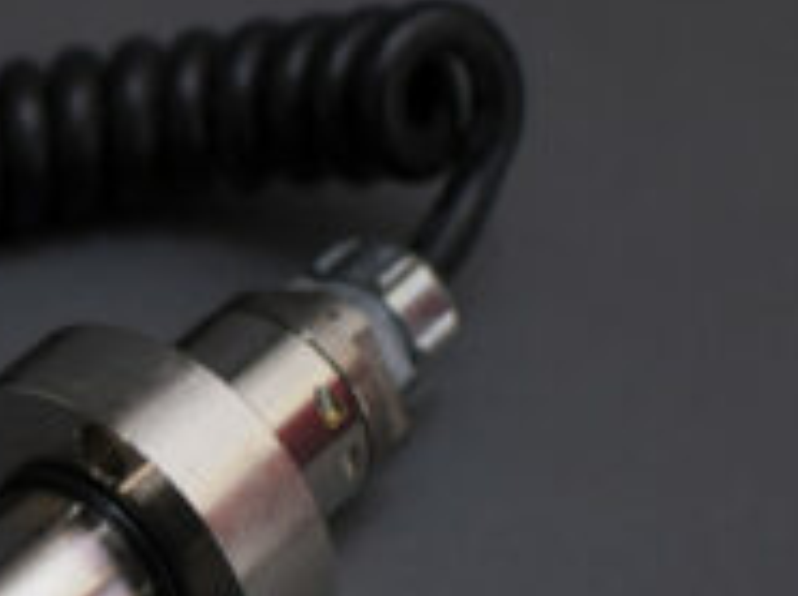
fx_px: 2003
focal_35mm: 87
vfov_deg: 16.9
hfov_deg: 21.5
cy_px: 360
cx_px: -64
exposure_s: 1/60
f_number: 2.5
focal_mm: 35
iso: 40
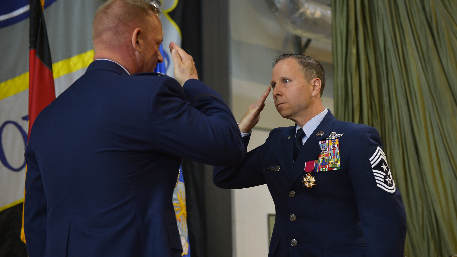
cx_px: 237
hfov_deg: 34.9
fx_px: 727
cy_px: 146
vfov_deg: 20.0
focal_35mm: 60
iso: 640
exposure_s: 1/125
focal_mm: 55
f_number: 4
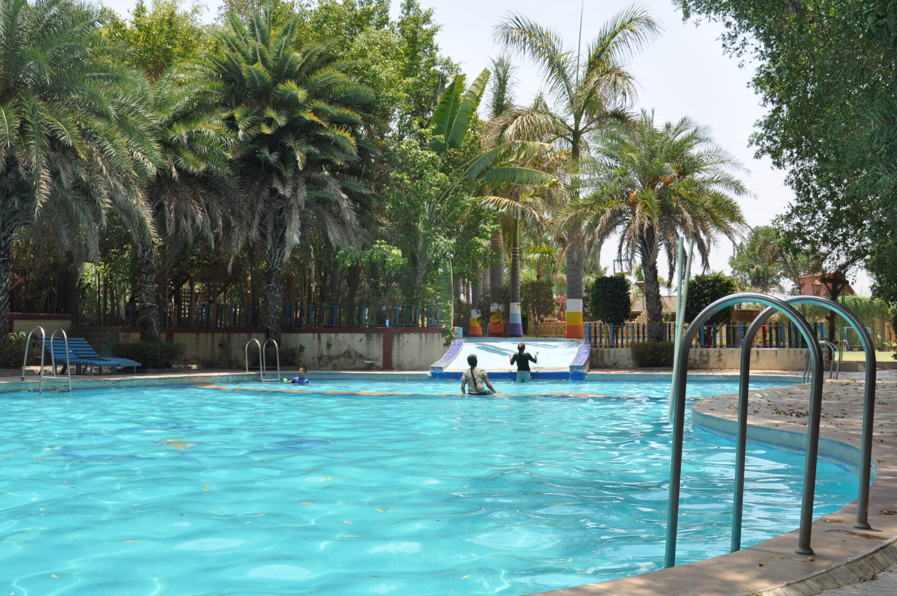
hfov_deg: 48.5
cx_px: 423
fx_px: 995
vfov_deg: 33.3
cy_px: 263
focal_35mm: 40
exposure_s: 1/250
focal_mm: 22
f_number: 8
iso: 200
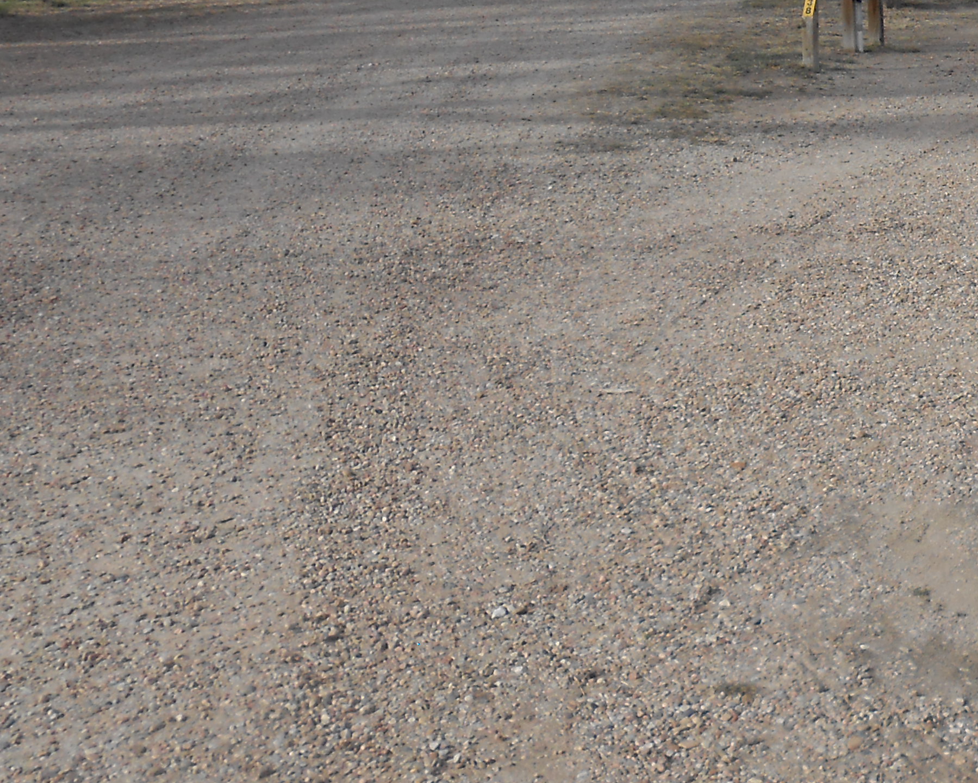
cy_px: 285
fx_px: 1881
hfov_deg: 27.0
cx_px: 1044
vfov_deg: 23.4
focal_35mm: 65
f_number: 3.5
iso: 80
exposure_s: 1/800
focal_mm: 4.6
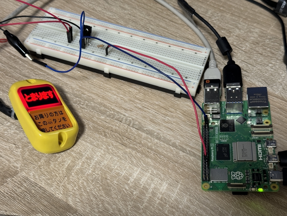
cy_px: 108
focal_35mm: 48
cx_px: 144
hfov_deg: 39.7
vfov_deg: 30.3
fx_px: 398
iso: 160
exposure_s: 1/60
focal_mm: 6.86
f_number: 1.78
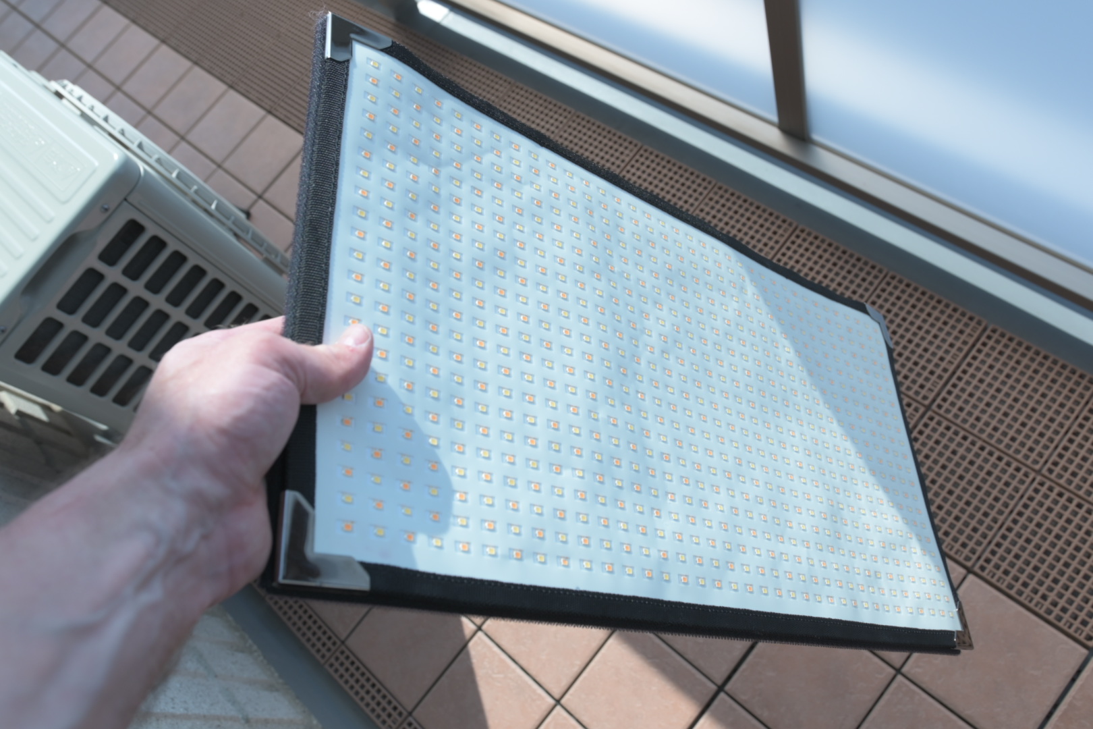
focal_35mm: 27
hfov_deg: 67.4
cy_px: 364
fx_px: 820
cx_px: 546
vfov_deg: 47.9
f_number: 5
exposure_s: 1/640
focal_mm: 18
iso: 200
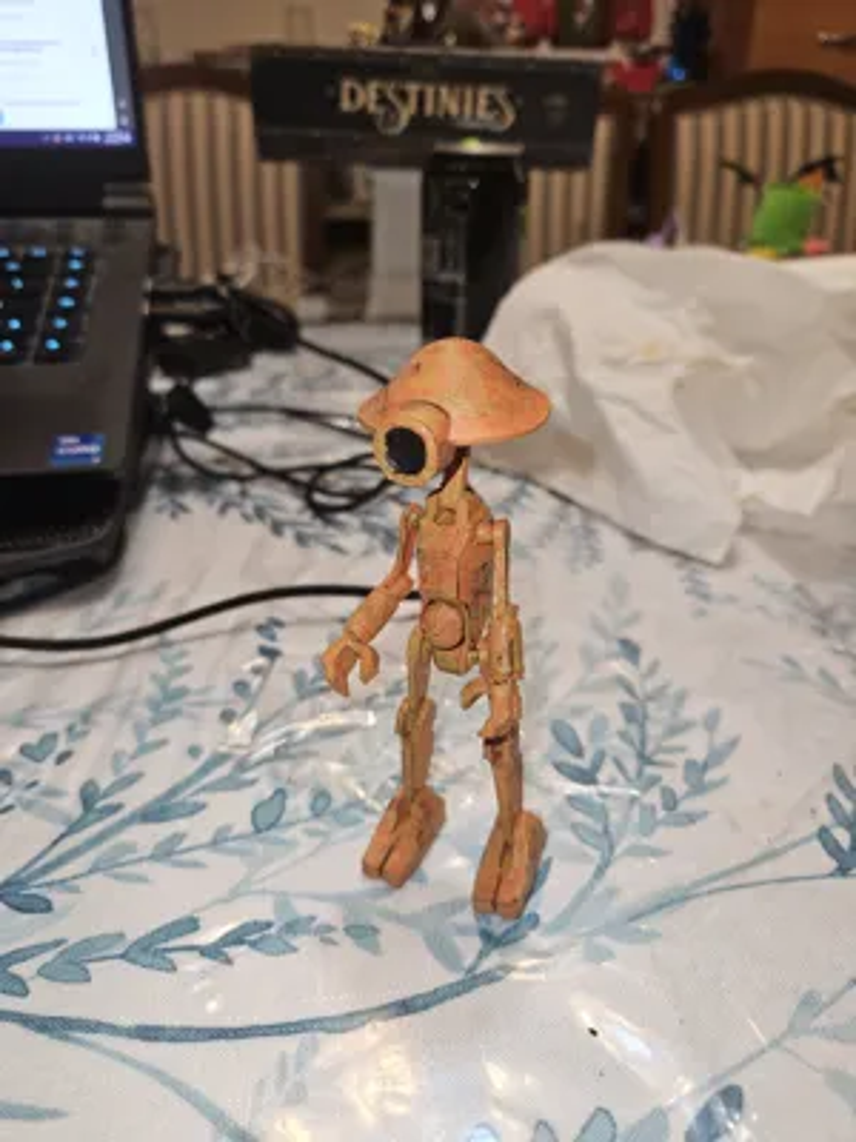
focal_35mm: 23
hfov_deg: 58.9
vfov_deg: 73.9
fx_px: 758
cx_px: 428
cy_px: 571
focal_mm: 5.4
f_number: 1.8
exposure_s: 1/60
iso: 80
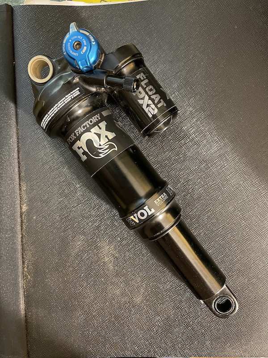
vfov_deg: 67.3
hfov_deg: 53.1
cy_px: 179
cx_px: 134
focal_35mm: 26
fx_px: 268
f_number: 1.6
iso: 640
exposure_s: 1/30
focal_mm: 4.2
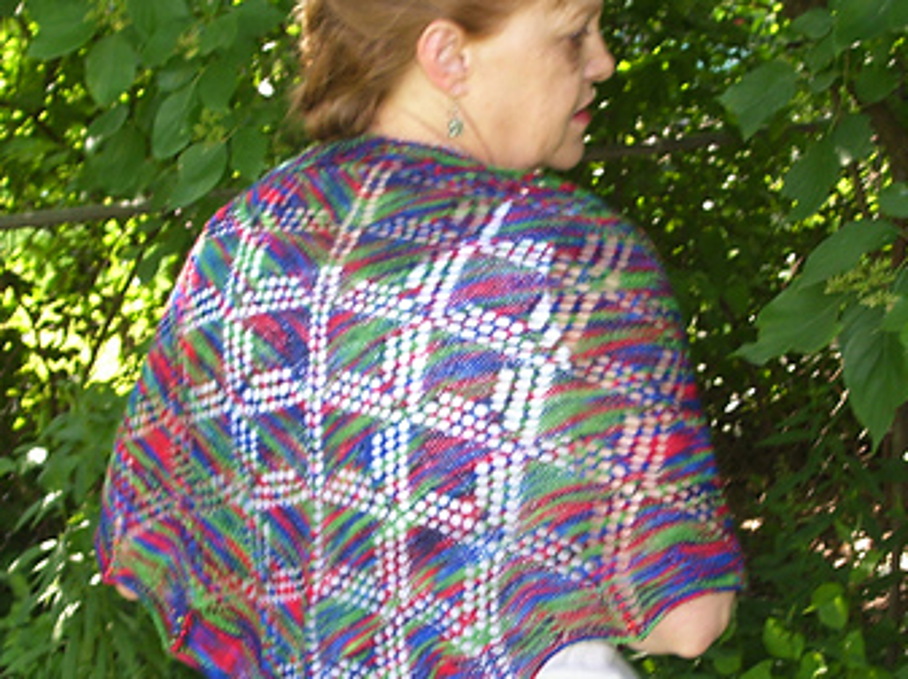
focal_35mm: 104
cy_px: 414
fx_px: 2725
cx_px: 445
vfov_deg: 14.2
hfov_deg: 18.9
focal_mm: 11.6
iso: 80
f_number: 4
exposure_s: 1/60
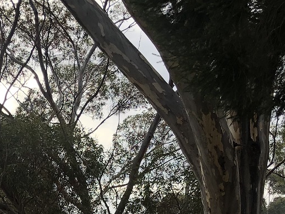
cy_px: 316
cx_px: 2
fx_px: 906
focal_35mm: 110
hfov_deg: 17.5
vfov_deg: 12.8
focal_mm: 3.99
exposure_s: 1/695
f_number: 1.8
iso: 20
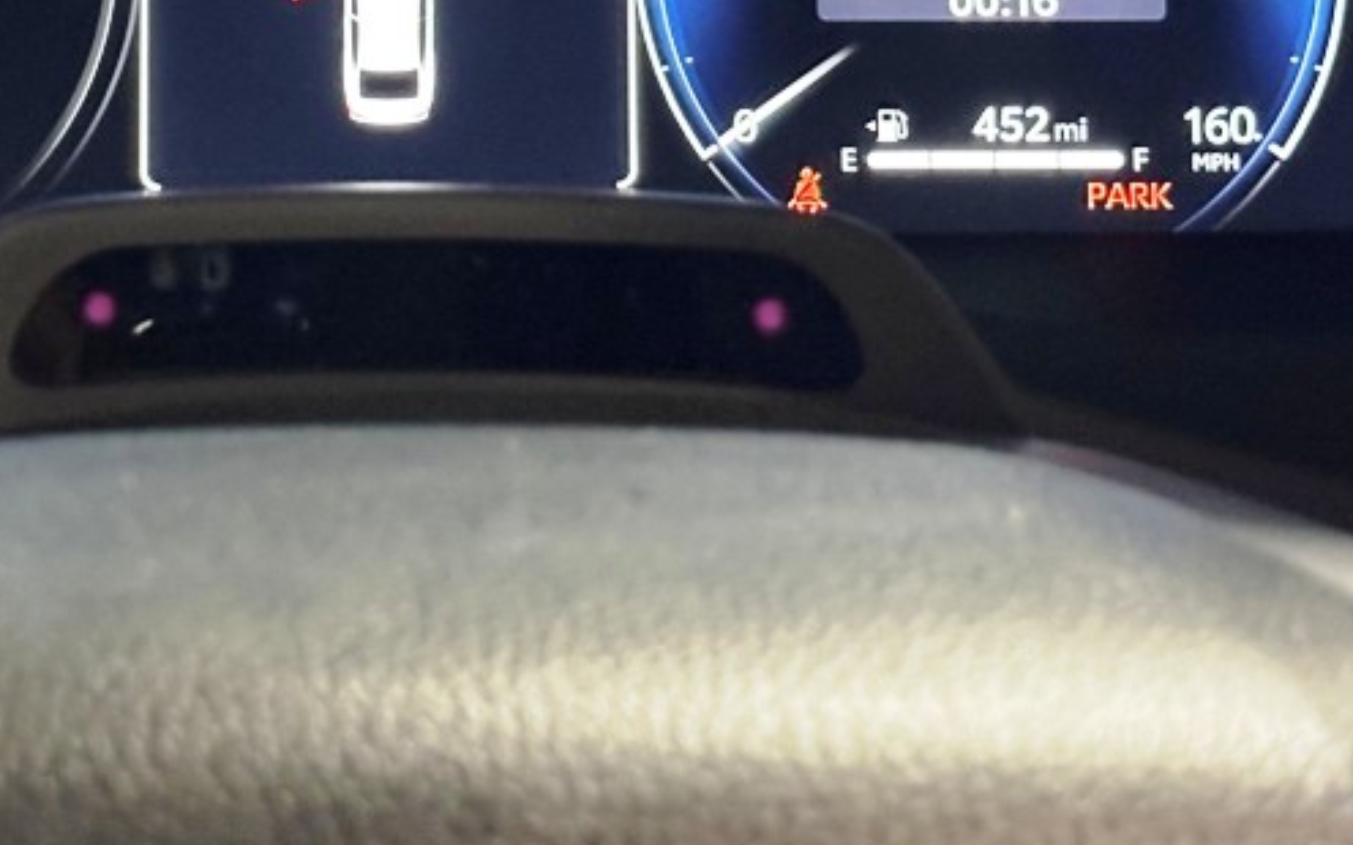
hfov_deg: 19.8
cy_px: -139
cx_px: 439
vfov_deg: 12.2
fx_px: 3872
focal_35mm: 105
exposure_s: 1/30
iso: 500
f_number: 1.78
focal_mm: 6.86
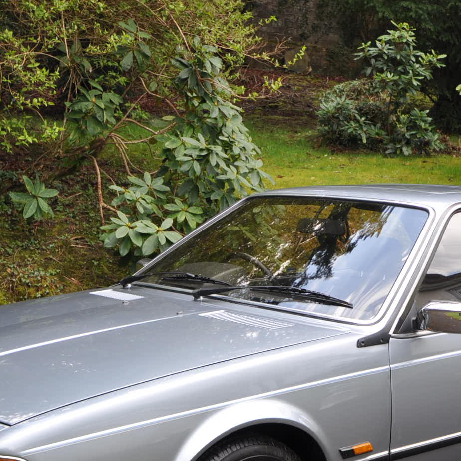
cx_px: 275
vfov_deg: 26.3
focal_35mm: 65
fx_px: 979
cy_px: 315
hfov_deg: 26.4
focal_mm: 22
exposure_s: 1/125
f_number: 5.6
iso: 200
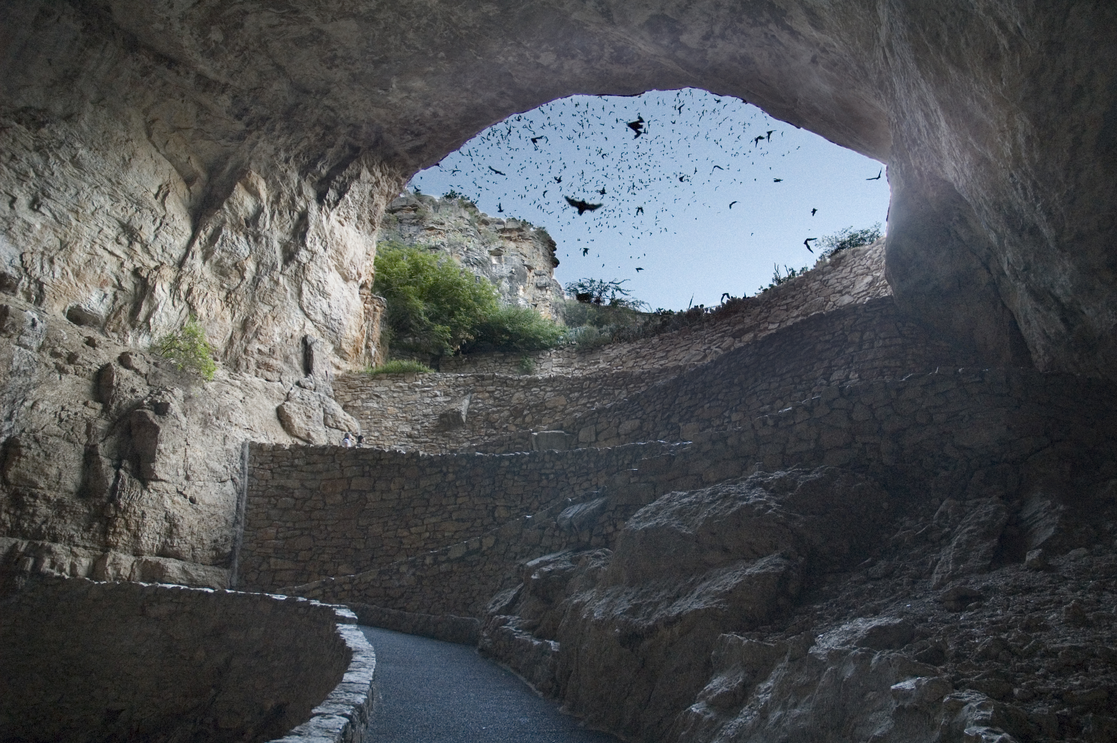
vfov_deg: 47.8
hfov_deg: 67.4
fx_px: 837
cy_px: 372
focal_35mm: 27
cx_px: 558
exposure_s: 1/750
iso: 1600
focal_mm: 18
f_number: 4
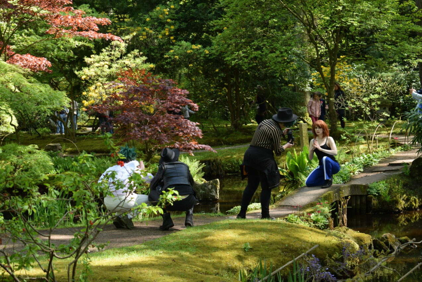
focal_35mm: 82
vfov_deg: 16.6
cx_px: 211
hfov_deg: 24.6
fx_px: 967
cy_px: 141
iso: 200
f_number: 5.6
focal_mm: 55
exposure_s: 1/125
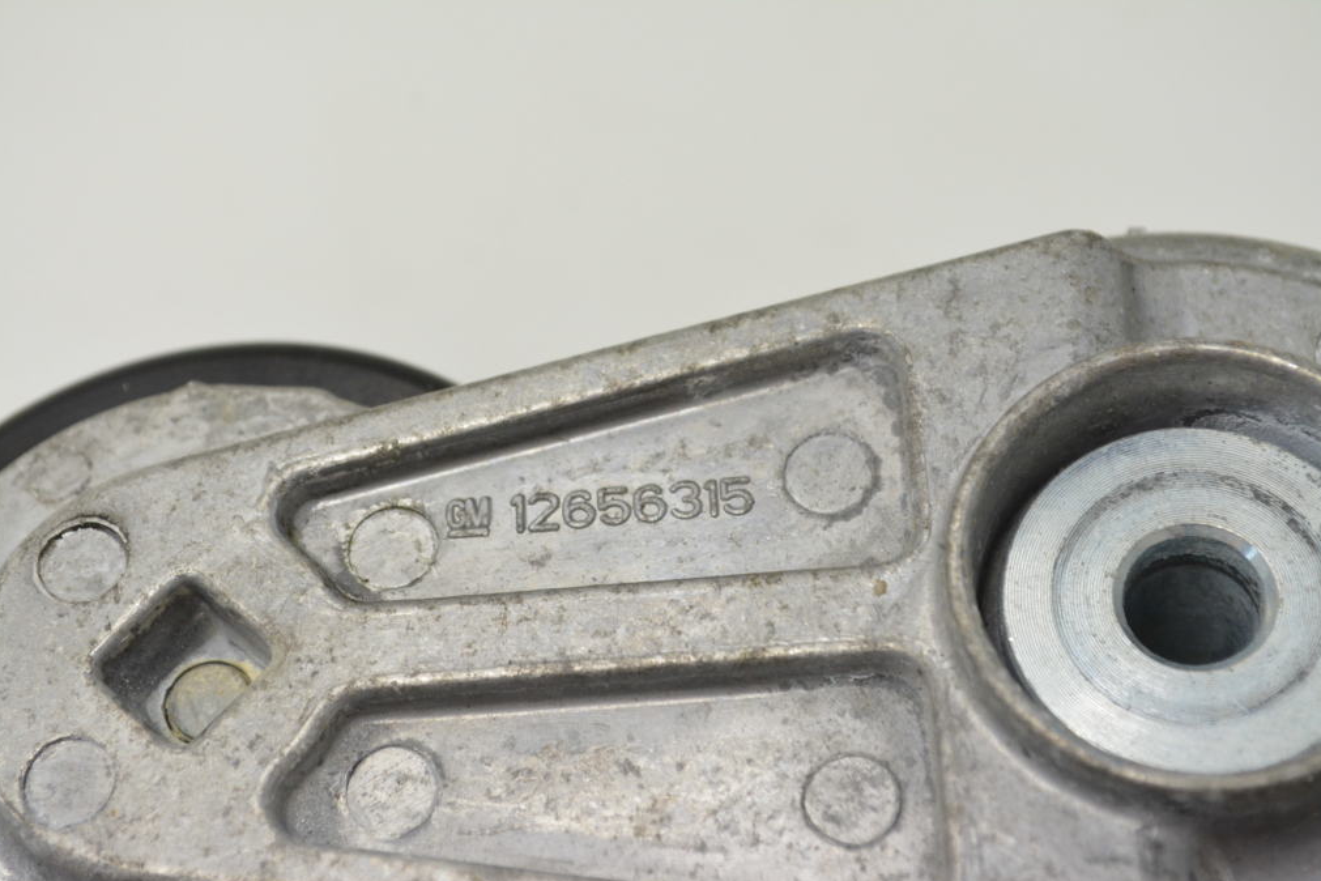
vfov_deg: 16.4
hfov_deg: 24.3
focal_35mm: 84
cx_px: 662
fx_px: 3064
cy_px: 443
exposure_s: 1/200
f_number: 7.1
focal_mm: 55
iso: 2000
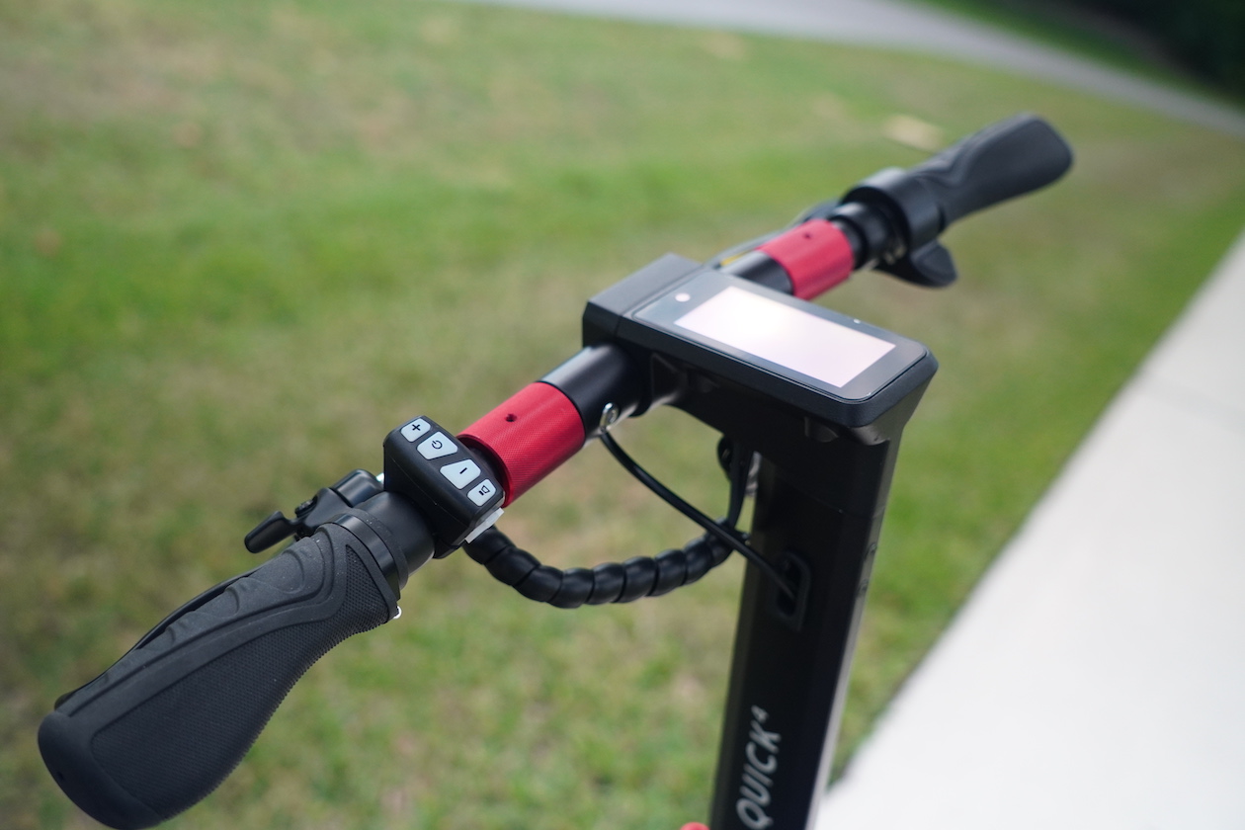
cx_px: 622
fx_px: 1401
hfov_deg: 47.9
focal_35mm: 40
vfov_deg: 33.0
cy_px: 415
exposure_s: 1/50
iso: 800
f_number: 2.8
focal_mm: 27
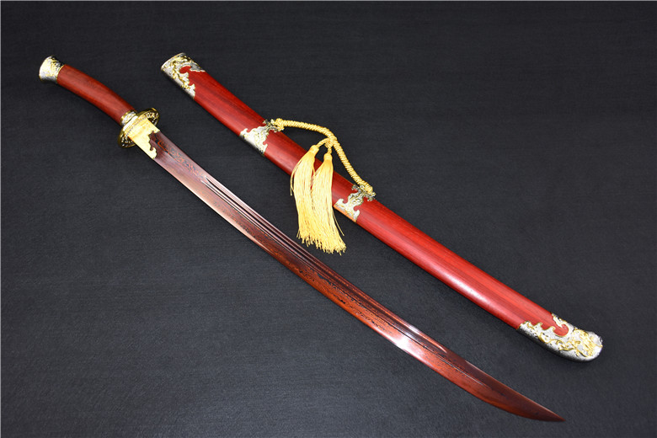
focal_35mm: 33
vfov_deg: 40.0
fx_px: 602
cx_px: 328
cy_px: 219
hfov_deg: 57.2
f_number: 3.5
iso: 400
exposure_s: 1/60
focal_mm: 22
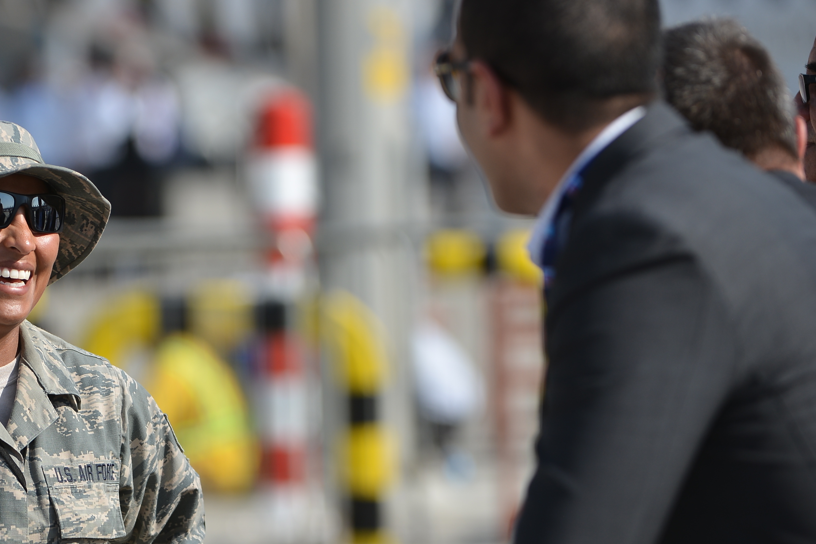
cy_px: 348
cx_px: 224
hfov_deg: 5.5
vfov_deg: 3.7
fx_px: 8454
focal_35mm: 373
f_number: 4
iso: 100
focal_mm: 220
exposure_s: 1/1000
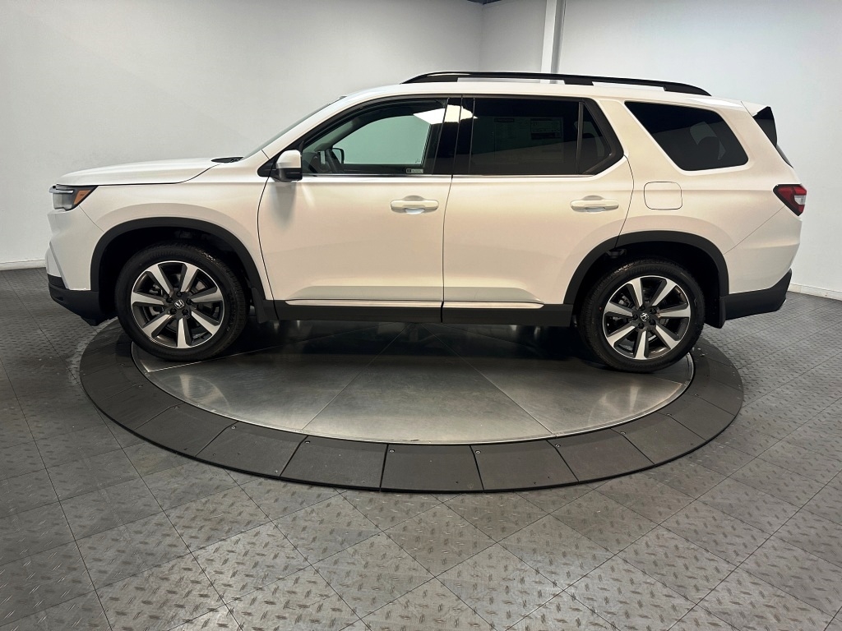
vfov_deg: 56.8
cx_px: 421
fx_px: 584
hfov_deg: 71.6
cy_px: 316
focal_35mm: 24
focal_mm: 6.86
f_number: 1.78
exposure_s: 1/60
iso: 250
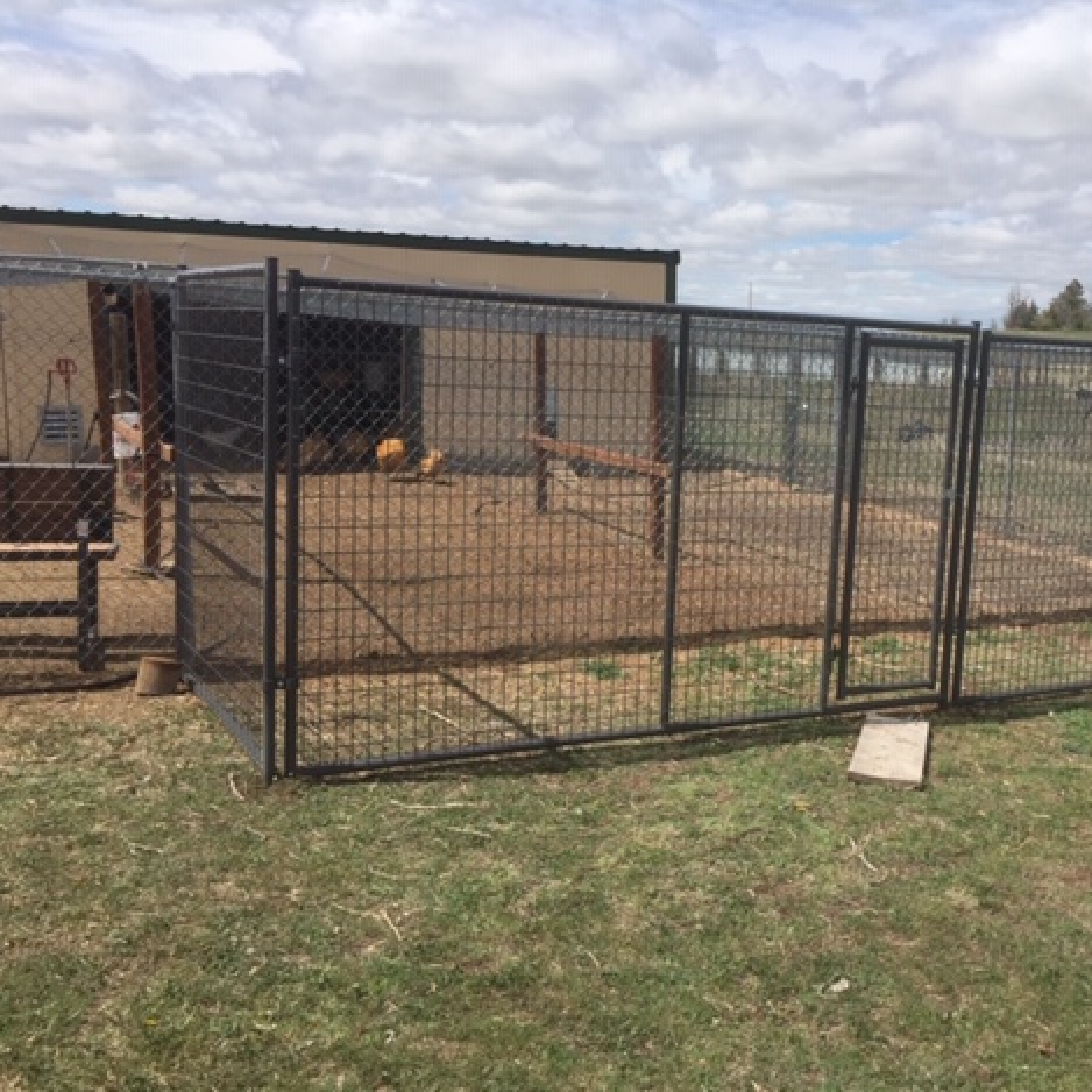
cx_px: 729
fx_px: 1249
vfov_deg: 47.2
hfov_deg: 46.5
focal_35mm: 35
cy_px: 552
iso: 32
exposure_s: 1/3597
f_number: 2.2
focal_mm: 4.15
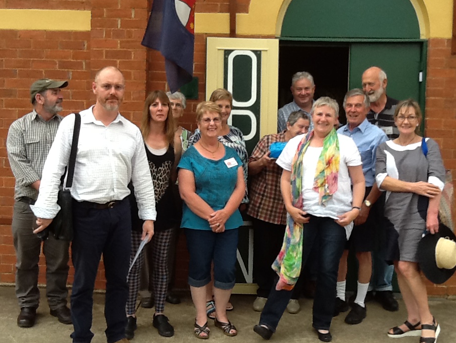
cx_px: 226
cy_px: 169
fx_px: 606
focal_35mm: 46
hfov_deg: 41.2
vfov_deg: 31.5
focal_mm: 2.03
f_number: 2.4
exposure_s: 1/120
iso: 50
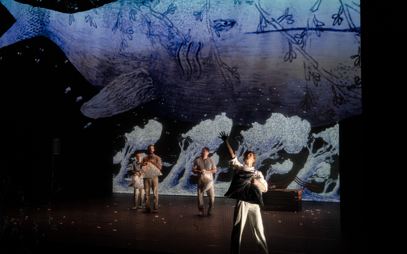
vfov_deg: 30.5
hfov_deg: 47.1
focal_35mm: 42
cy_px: 121
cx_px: 203
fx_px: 467
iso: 6400
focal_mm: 41.1
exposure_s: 1/100
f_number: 2.8
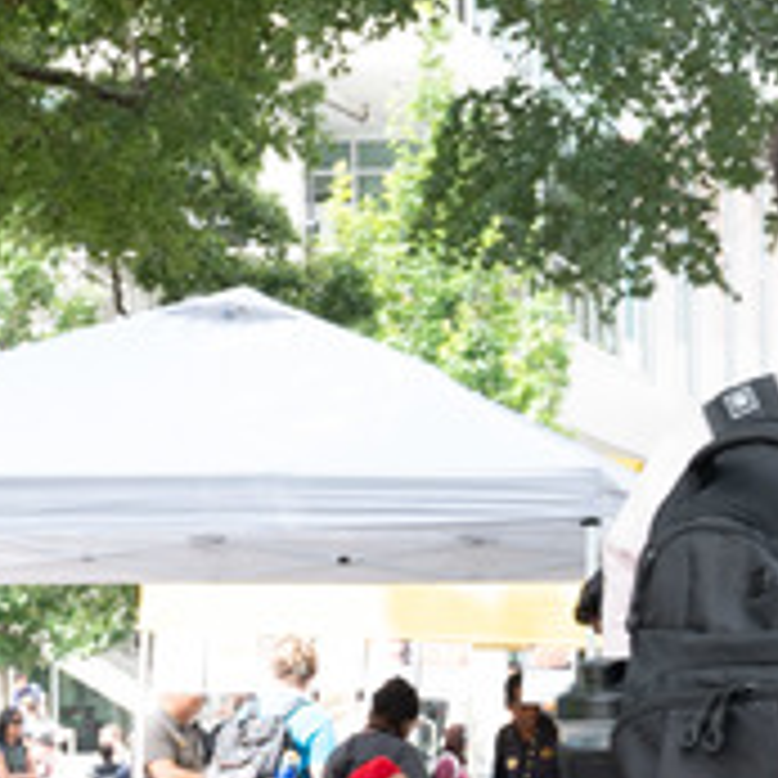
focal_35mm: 182
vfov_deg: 9.6
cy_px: 659
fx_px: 4628
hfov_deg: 9.4
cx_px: 1028
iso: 320
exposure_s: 1/200
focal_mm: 37
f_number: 5.6
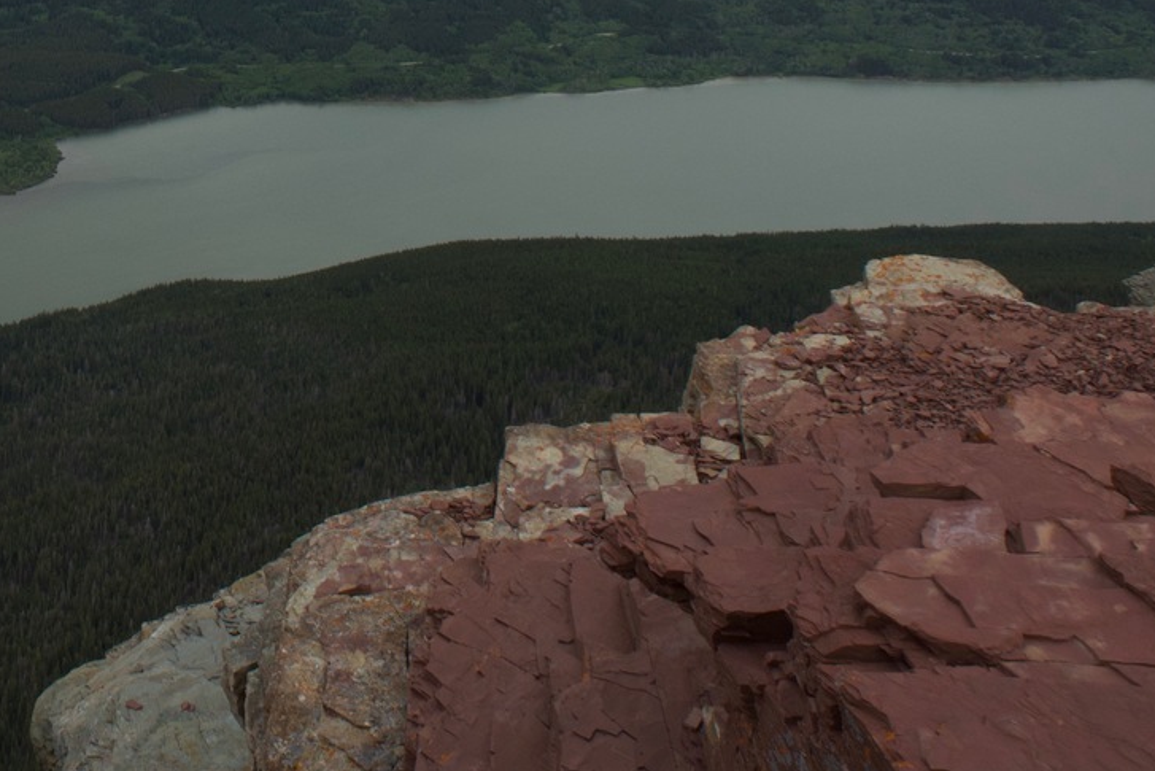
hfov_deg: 32.7
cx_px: -54
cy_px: -48
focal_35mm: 55
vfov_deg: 23.3
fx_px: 1765
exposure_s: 1/200
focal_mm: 20
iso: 400
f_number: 20
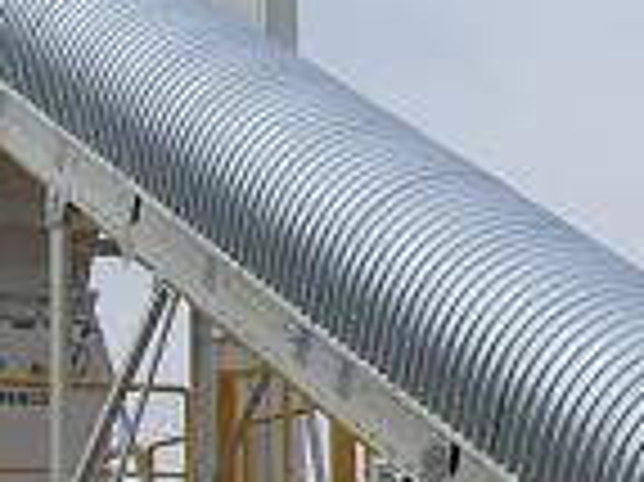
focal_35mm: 188
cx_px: 1040
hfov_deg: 10.1
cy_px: 491
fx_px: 3495
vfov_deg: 7.8
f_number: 7.1
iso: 80
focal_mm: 5.8
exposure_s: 1/350
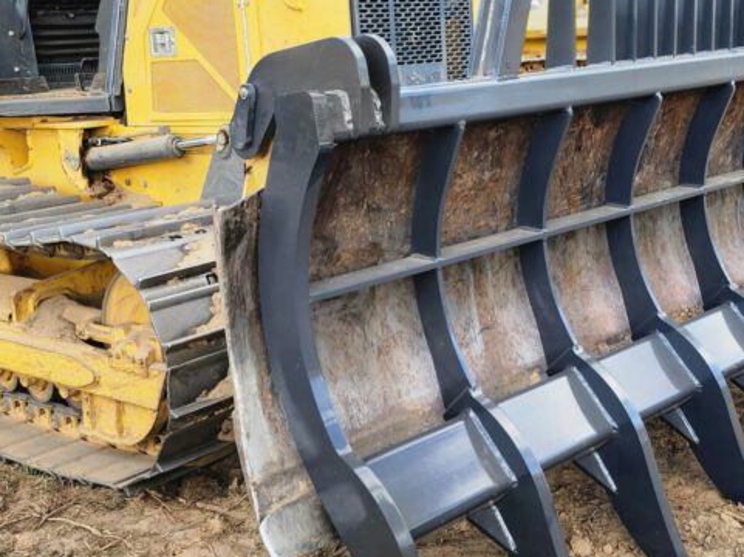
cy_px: 209
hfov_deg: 38.9
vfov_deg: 29.5
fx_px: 1052
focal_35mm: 49
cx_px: 421
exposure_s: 1/200
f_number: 1.8
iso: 12
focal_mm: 6.4
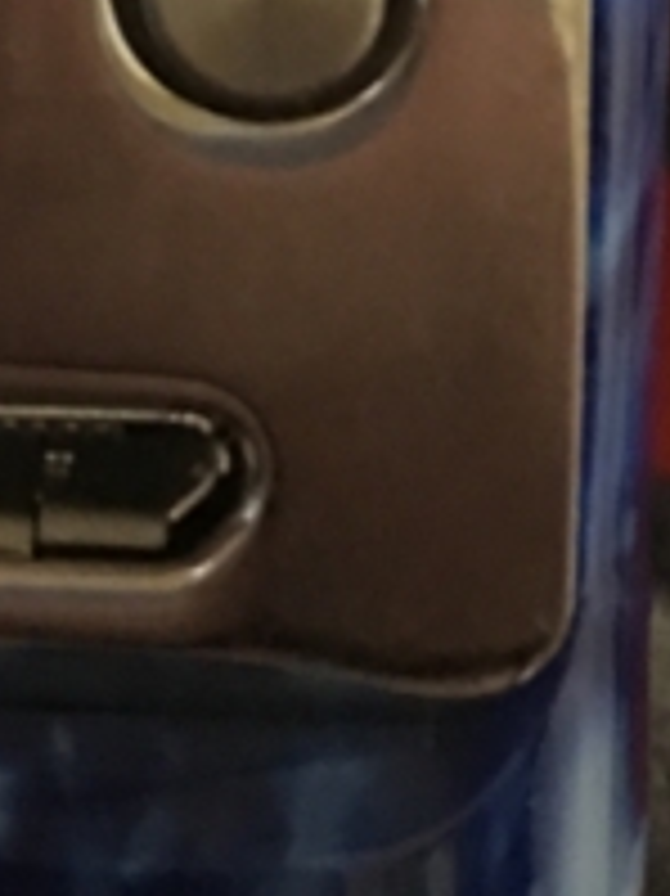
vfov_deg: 10.9
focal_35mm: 149
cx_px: -121
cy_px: -1355
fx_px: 3849
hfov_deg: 9.8
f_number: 2.2
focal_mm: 4.15
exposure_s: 1/4
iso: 64
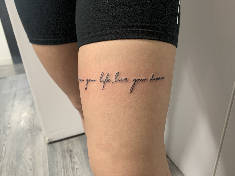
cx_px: 118
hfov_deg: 67.3
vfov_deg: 53.1
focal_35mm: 26
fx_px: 177
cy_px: 88
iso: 250
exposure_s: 1/50
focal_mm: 4.25
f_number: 1.8
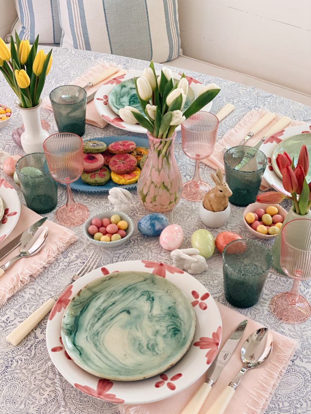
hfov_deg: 28.0
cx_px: 156
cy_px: 207
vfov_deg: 36.8
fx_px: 623
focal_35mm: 52
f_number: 2
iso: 125
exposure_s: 1/122
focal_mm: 6
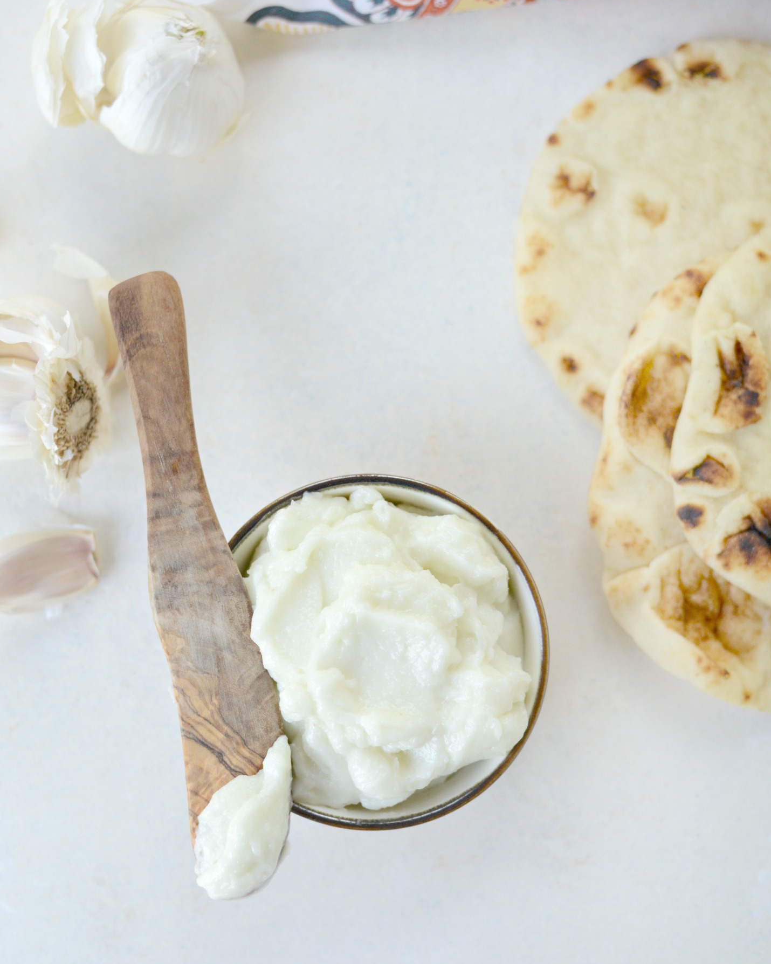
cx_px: 382
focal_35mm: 57
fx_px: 1626
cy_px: 478
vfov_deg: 33.0
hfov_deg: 26.7
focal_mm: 50
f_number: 3.2
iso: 1600
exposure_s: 1/800
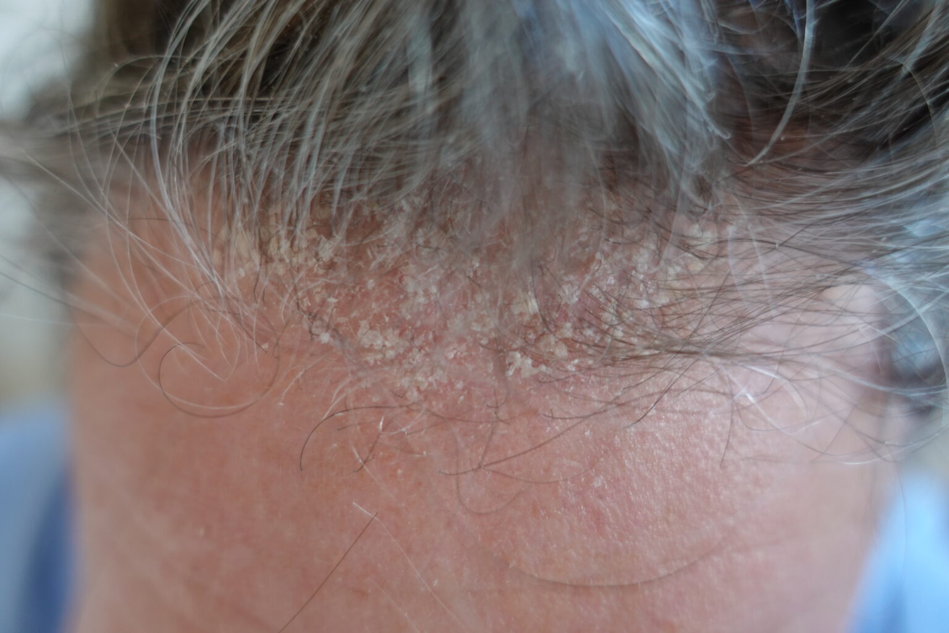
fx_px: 633
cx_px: 474
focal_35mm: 24
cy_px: 316
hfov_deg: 73.7
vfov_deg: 53.1
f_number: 1.8
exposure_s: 1/30
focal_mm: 8.8
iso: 160
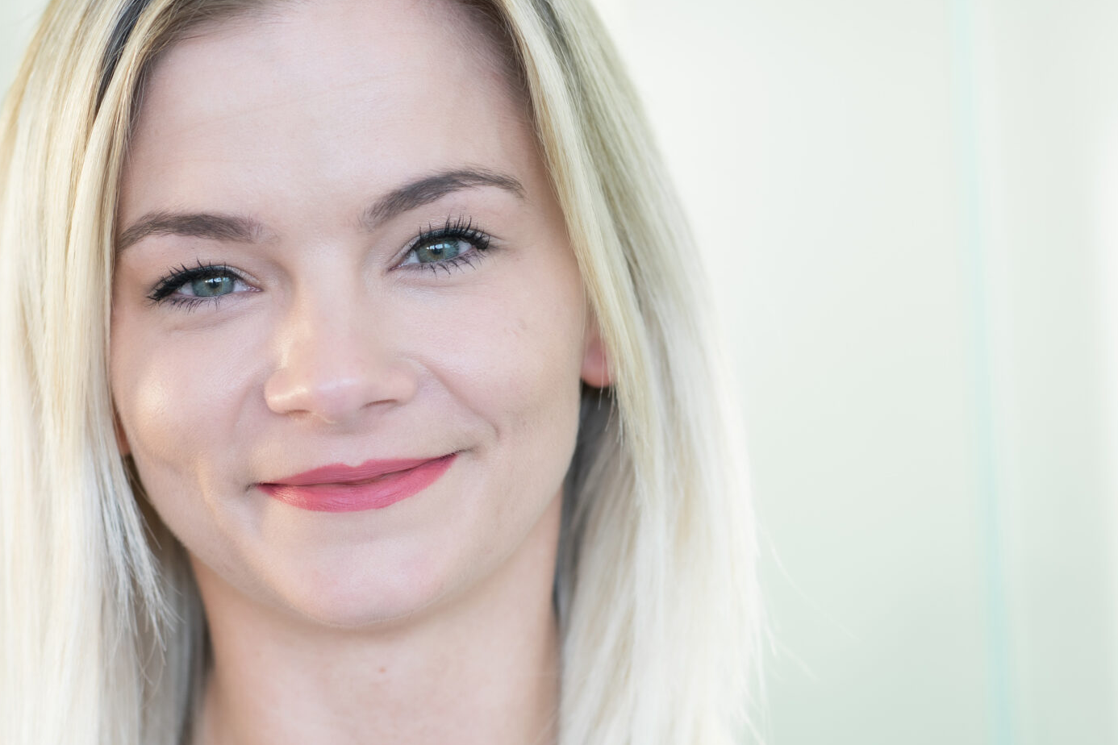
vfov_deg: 8.7
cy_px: 425
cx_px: 401
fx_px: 4875
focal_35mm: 157
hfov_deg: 13.1
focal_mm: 85
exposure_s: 1/100
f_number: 2.8
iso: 250
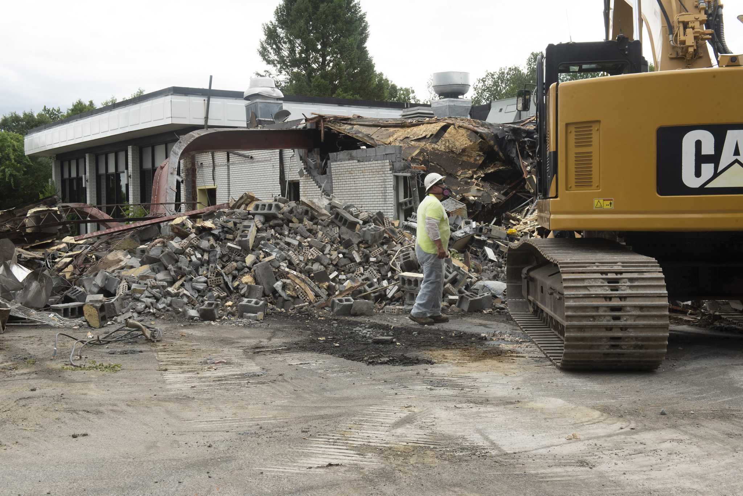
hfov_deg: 41.1
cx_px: 372
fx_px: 991
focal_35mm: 48
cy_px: 248
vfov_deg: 28.1
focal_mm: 48
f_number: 18
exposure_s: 1/250
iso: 1250
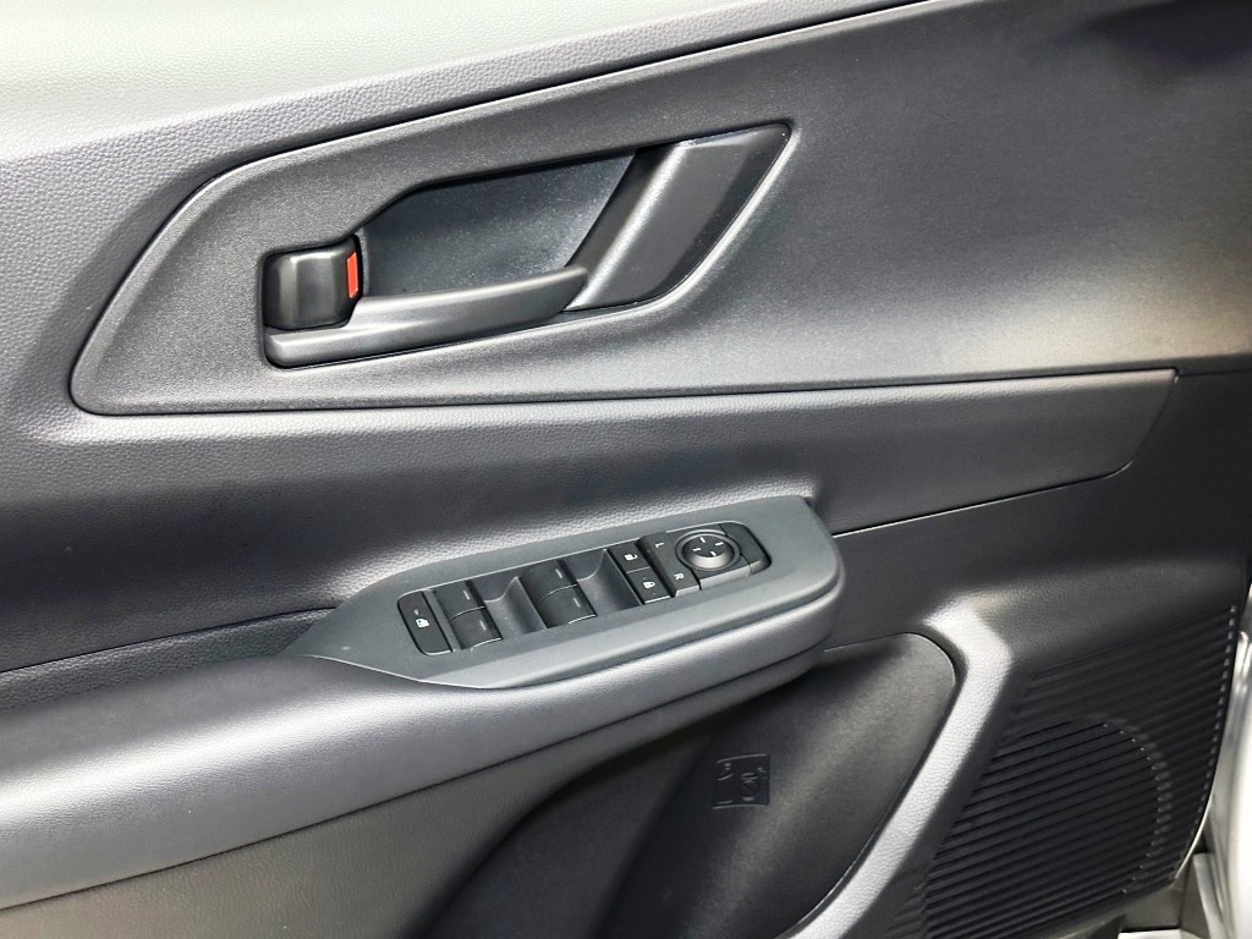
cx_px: 626
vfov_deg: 30.3
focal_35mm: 48
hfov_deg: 39.7
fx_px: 1736
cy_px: 470
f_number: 1.78
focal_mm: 6.86
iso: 640
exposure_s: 1/30
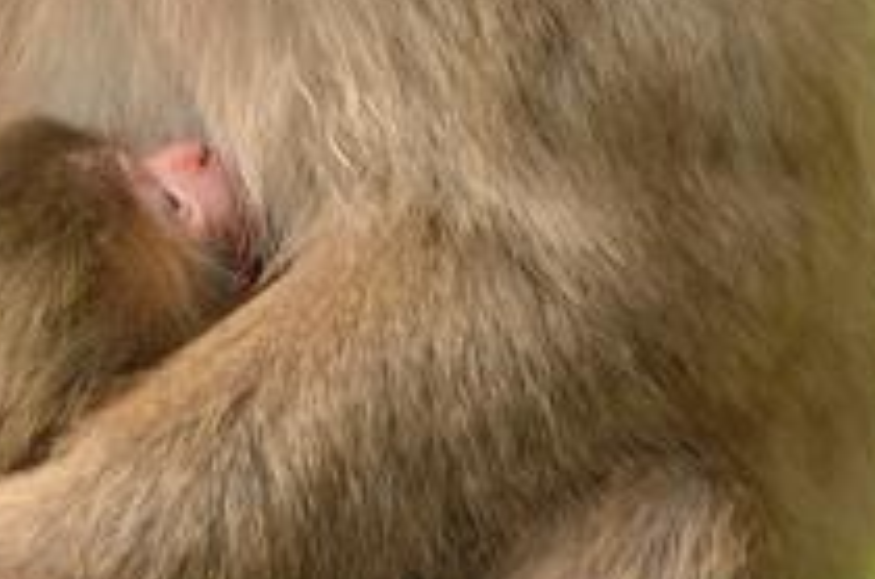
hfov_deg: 2.5
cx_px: -142
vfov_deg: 1.7
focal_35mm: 826
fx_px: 20023
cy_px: -260
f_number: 5.3
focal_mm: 165
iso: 100
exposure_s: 1/200
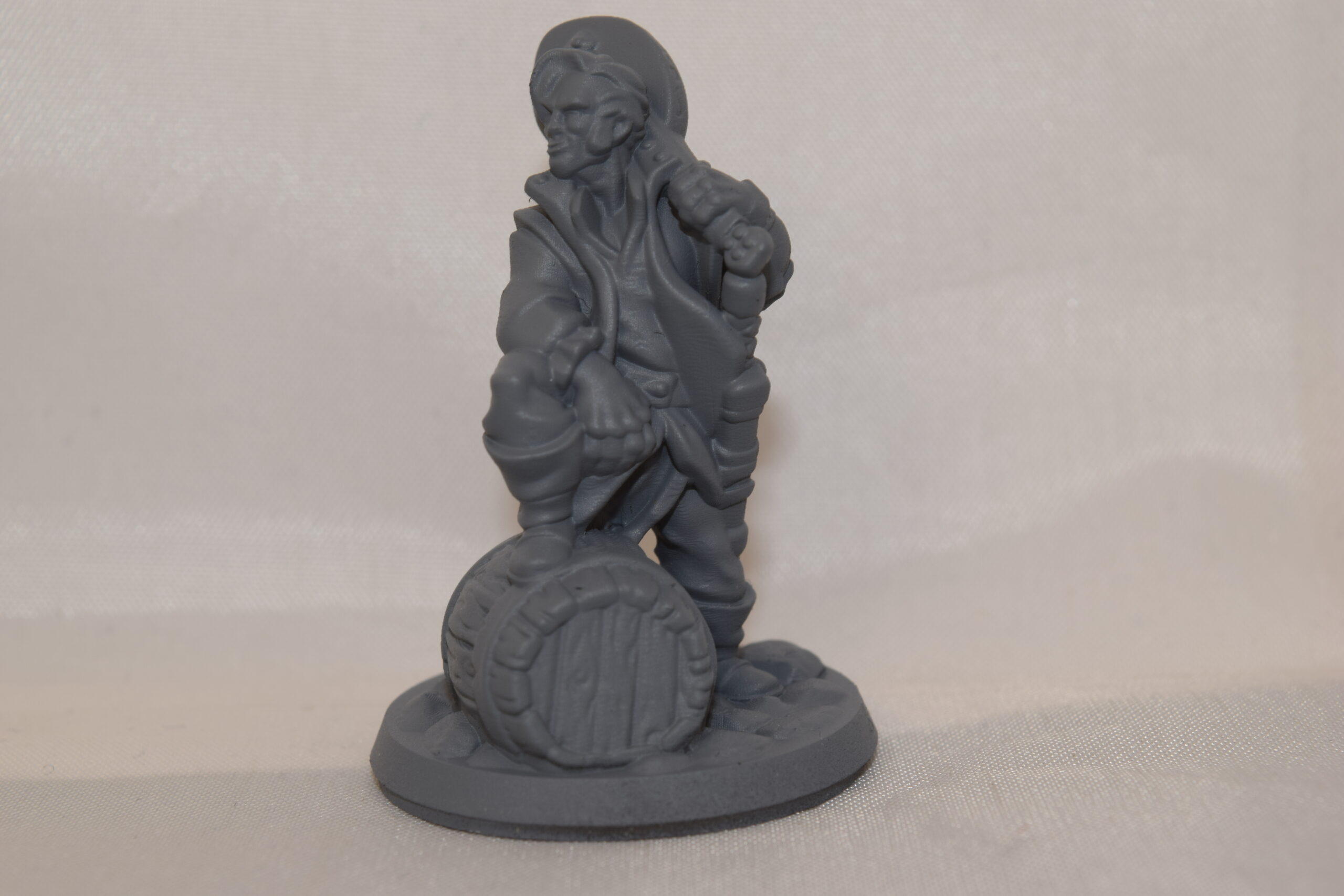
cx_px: 672
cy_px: 448
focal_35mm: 82
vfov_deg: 16.6
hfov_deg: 24.6
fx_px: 3080
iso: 100
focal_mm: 55
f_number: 13
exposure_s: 1/2.5
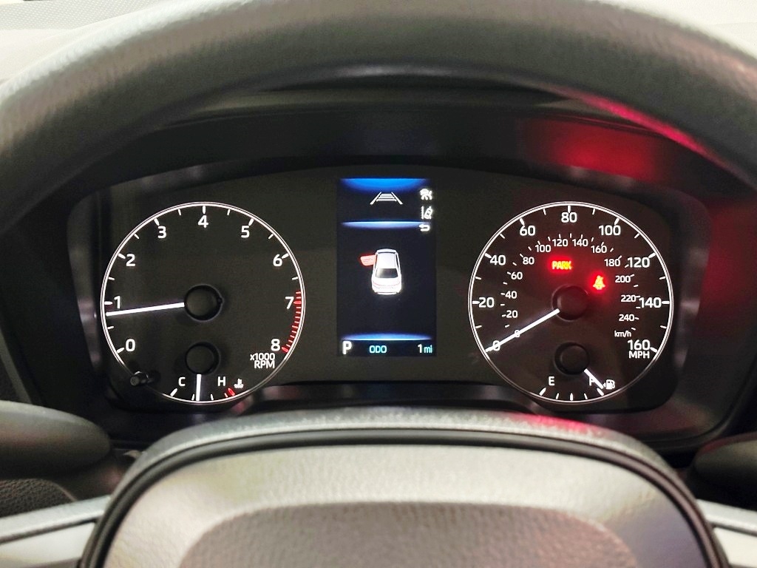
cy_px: 284
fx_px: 1050
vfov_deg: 30.3
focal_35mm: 48
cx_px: 378
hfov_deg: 39.7
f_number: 1.78
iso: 640
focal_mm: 6.86
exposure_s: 1/20
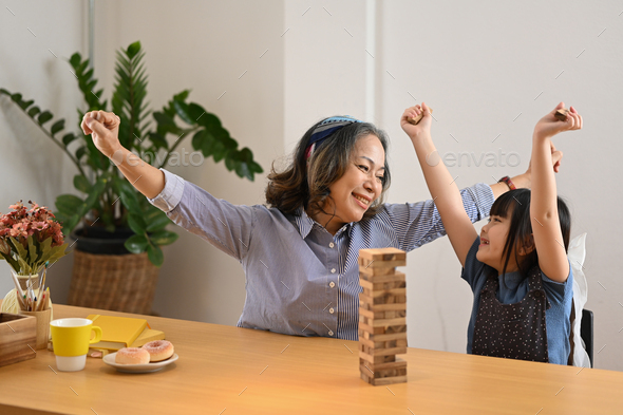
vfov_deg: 16.1
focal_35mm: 85
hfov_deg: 23.9
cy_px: 208
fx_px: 1470
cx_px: 312
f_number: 2
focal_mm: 85
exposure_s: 1/320
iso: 500
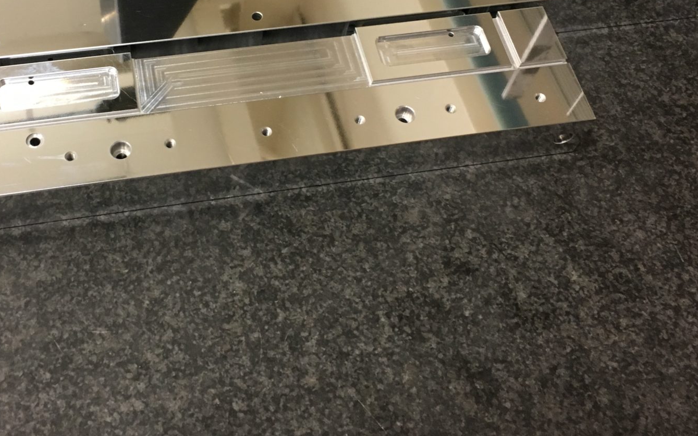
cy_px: 94
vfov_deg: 27.0
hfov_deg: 42.1
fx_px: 894
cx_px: 230
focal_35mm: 47
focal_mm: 4.15
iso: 160
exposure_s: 1/33
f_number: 2.2
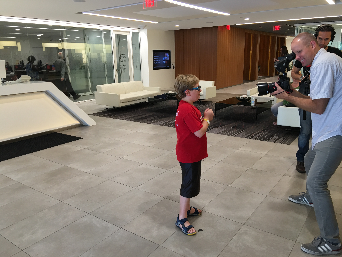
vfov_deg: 48.2
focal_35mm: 29
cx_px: 171
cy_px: 128
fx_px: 287
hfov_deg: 61.7
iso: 25
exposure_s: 1/15
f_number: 2.2
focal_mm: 4.15
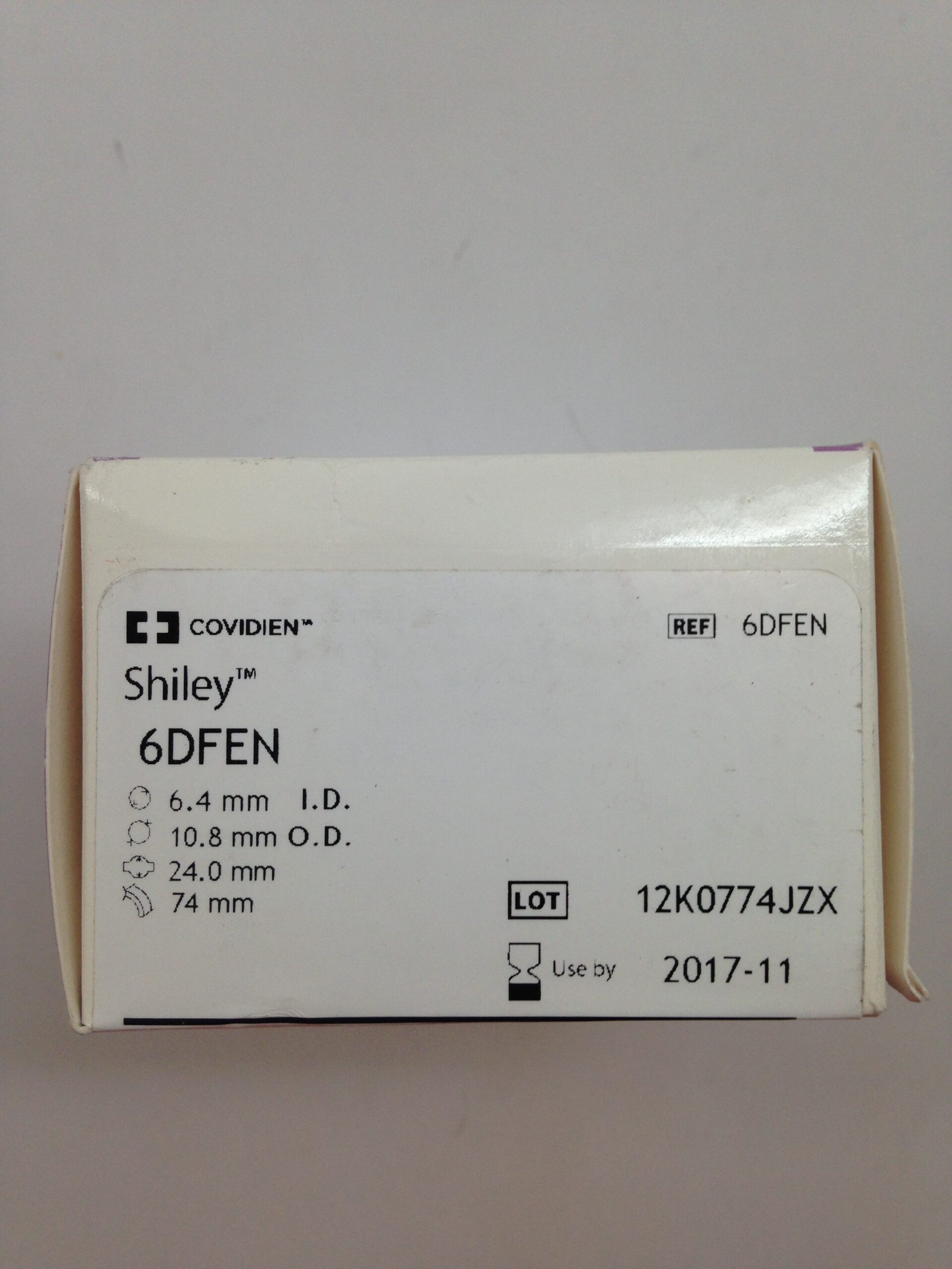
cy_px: 634
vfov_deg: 55.4
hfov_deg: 42.9
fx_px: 1210
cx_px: 476
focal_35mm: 33
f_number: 2.4
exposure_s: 1/120
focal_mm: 4.12
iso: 64
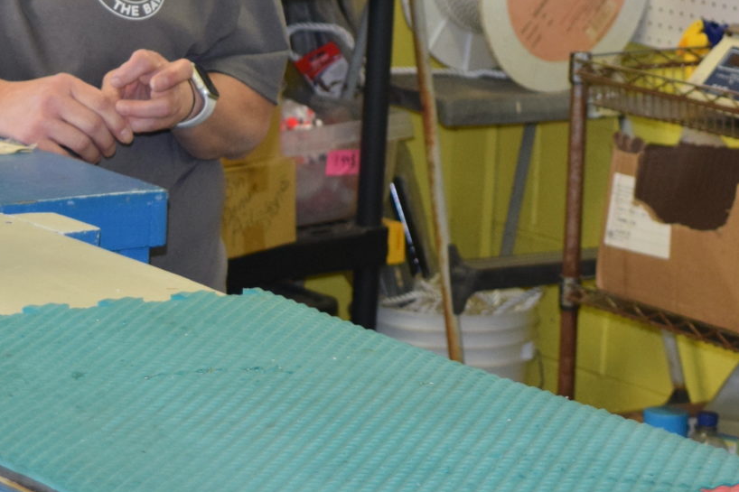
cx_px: 636
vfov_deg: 8.0
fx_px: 3468
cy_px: -228
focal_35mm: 169
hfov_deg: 12.1
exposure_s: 1/100
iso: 800
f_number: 5
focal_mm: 36
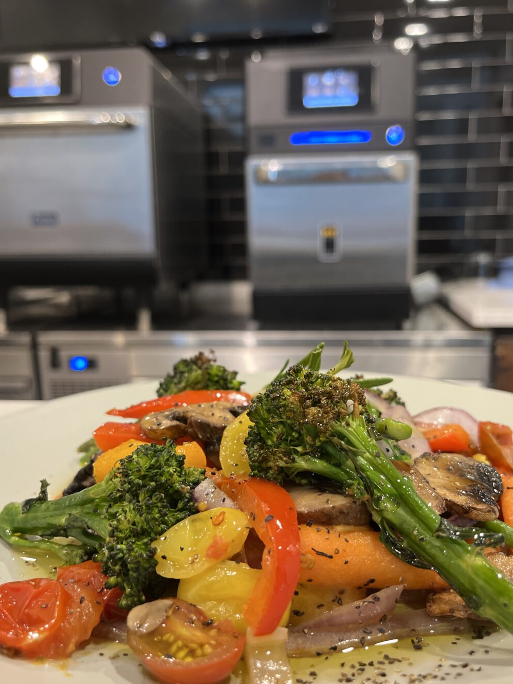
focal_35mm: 30
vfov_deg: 60.0
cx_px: 265
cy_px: 346
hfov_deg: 46.8
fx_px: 593
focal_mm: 5.1
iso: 250
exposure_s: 1/60
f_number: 1.6
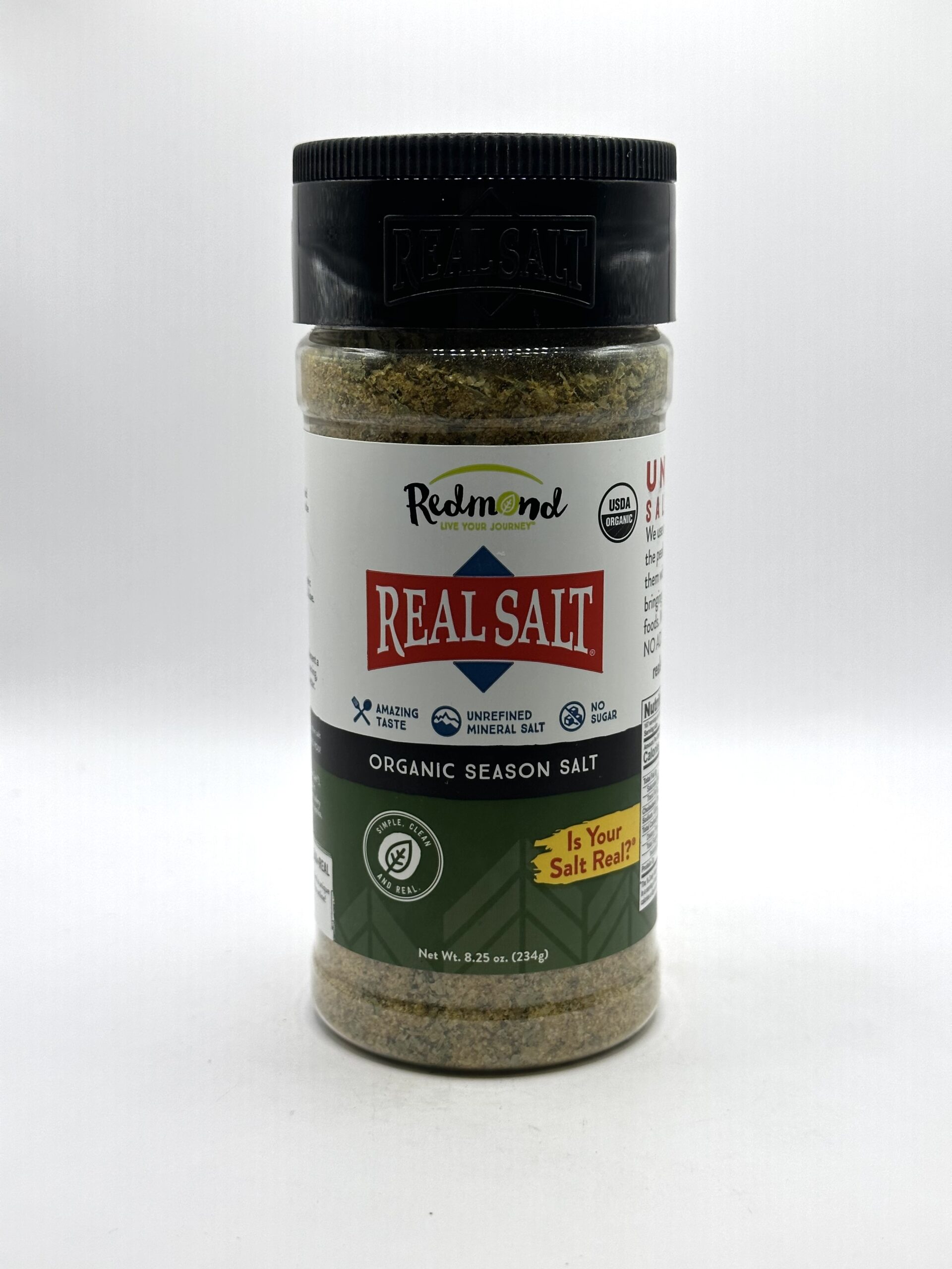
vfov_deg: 39.7
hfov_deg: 30.3
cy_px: 634
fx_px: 1760
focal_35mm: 48
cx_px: 476
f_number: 1.78
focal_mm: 6.86
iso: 64
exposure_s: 1/444
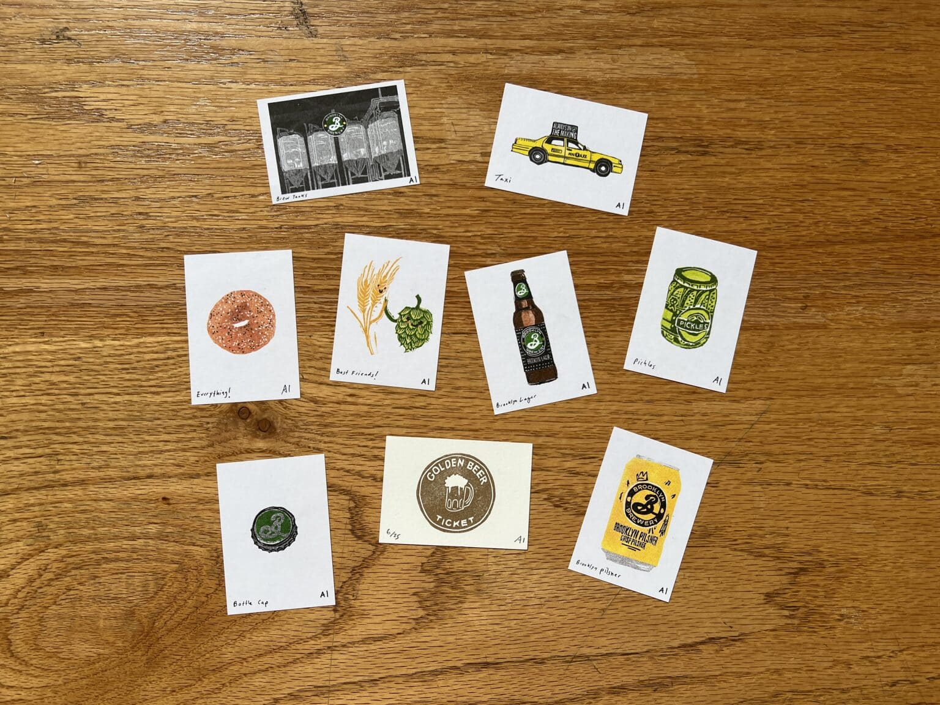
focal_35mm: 26
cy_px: 352
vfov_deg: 53.1
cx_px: 470
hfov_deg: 67.3
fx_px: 706
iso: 50
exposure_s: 1/2571
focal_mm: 5.7
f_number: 1.5
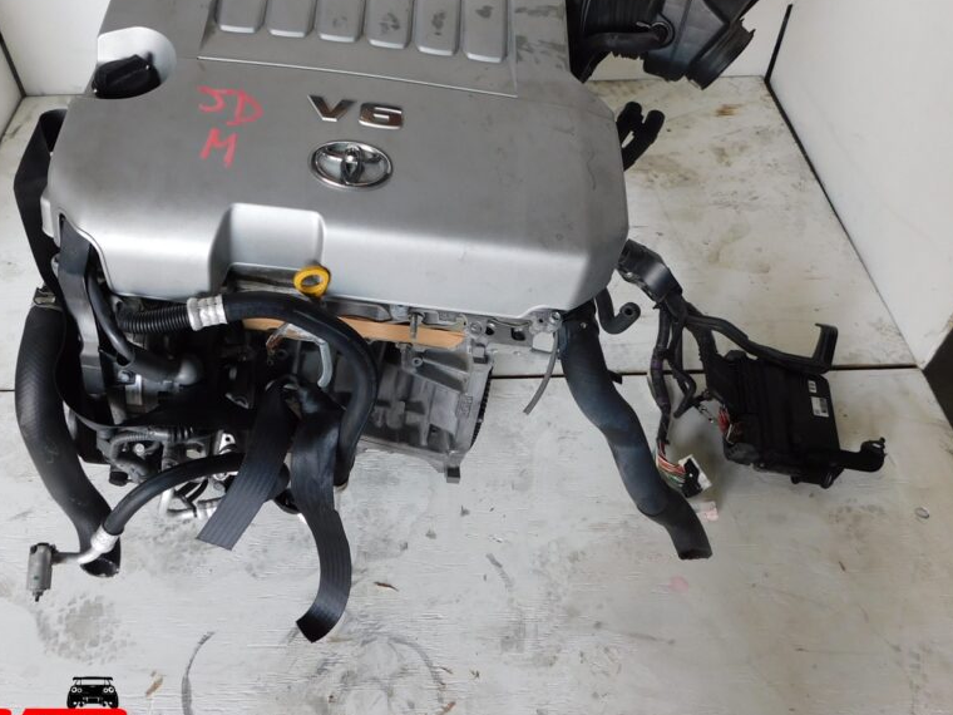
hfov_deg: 58.1
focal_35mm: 31
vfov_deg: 45.3
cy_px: 302
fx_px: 853
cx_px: 408
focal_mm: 4
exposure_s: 1/50
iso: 125
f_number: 3
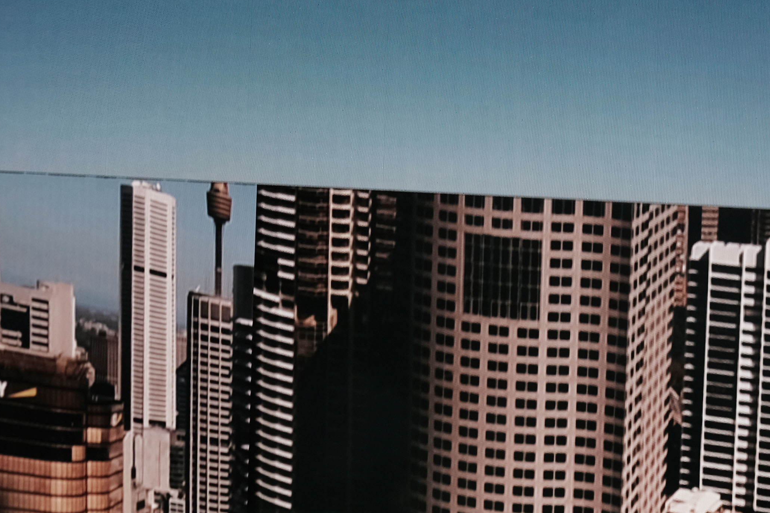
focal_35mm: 160
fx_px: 3422
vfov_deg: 8.6
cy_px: 298
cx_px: 662
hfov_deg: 12.8
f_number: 2.8
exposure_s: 1/90
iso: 160
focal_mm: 35
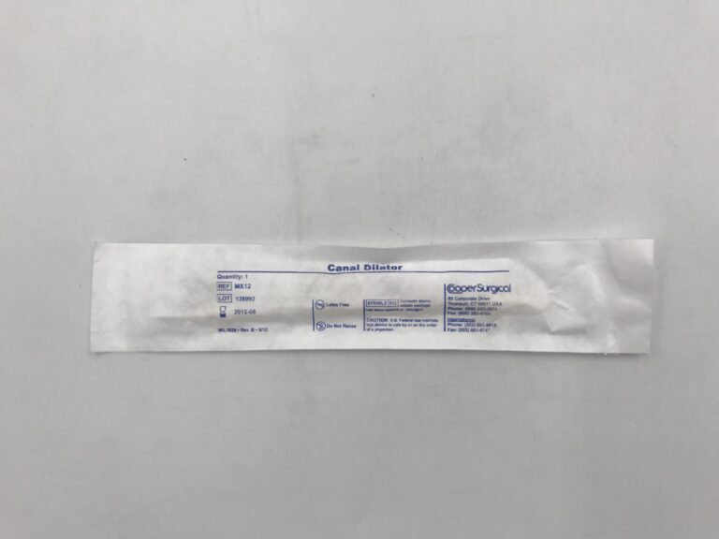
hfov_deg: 63.4
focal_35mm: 28
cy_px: 270
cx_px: 360
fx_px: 582
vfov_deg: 49.7
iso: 20
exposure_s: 1/242
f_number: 1.8
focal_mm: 3.99
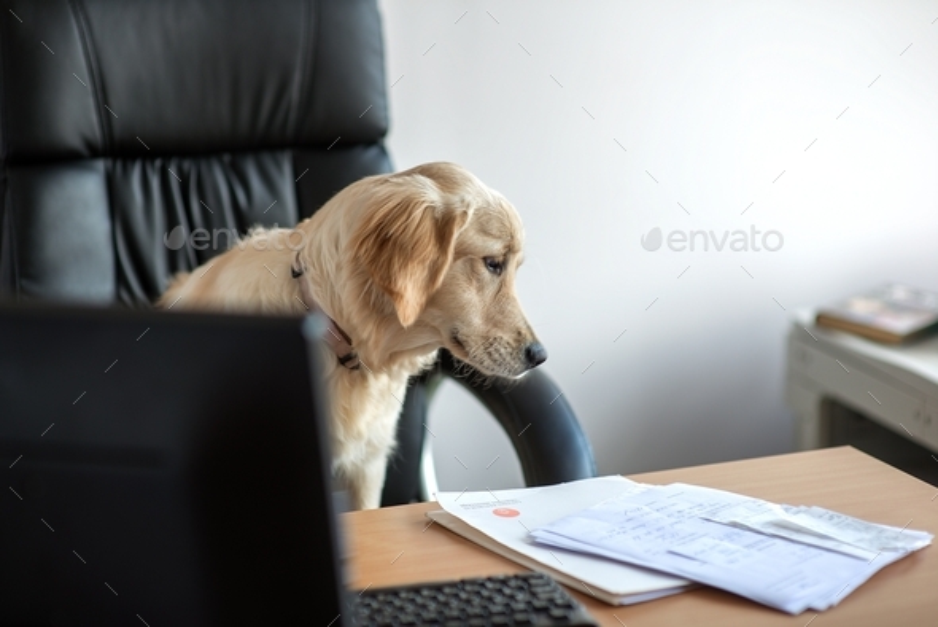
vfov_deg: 16.1
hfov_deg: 23.9
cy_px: 314
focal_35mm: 85
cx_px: 469
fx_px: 2216
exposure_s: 1/125
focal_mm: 85
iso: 100
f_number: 2
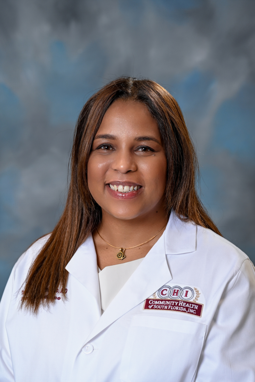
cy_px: 191
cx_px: 128
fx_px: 1275
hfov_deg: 11.4
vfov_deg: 17.1
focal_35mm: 120
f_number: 5.6
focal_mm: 120
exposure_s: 1/125
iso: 500
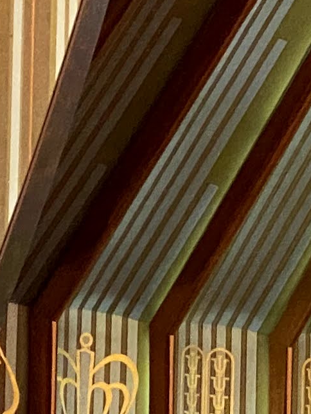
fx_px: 3892
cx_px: 815
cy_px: 358
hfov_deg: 4.4
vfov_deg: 6.1
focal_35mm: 325
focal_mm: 6
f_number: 2
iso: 250
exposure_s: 1/60
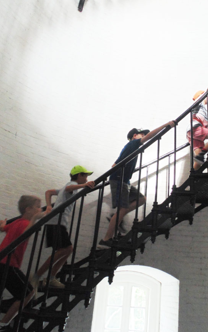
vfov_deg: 59.6
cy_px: 162
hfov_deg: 38.9
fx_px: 290
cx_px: 144
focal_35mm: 32
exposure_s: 1/30
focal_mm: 4
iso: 100
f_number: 3.1
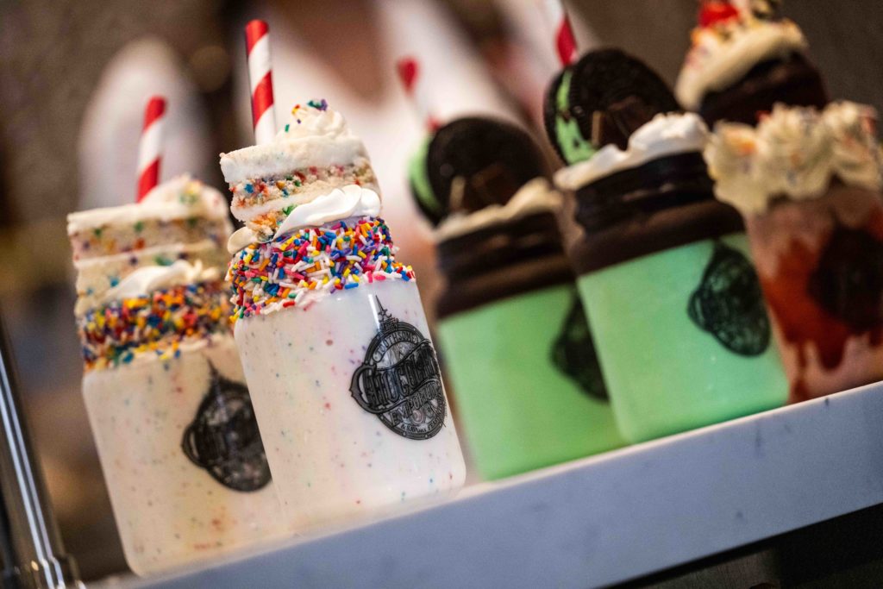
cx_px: 442
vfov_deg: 10.2
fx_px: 3311
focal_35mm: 135
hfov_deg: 15.2
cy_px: 294
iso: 3200
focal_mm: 135
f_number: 2.8
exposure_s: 1/400
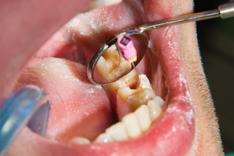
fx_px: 468
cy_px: 78
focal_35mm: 72
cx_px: 117
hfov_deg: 28.1
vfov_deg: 18.9
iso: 100
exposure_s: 1/250
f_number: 11
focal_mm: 48
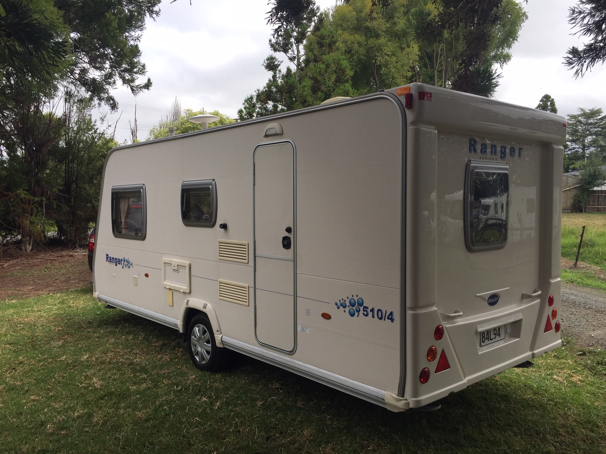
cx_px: 303
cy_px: 227
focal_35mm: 29
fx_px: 508
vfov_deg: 48.2
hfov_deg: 61.7
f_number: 2.2
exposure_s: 1/964
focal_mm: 4.15
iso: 32
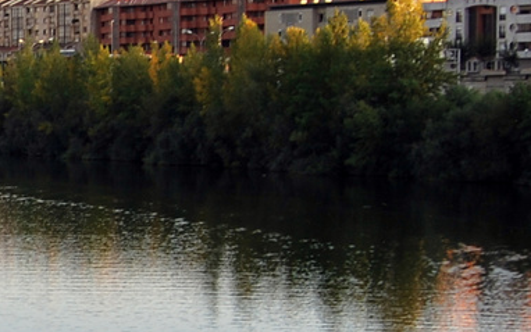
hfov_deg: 16.3
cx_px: -286
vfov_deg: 11.3
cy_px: 221
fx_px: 1679
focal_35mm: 116
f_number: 5.6
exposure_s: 1/125
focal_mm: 18
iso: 110
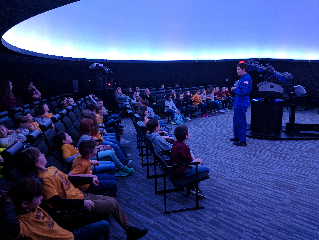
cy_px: 120
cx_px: 154
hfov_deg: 65.3
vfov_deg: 51.4
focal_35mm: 27
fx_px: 249
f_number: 2
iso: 613
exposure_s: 1/30
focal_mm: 4.67
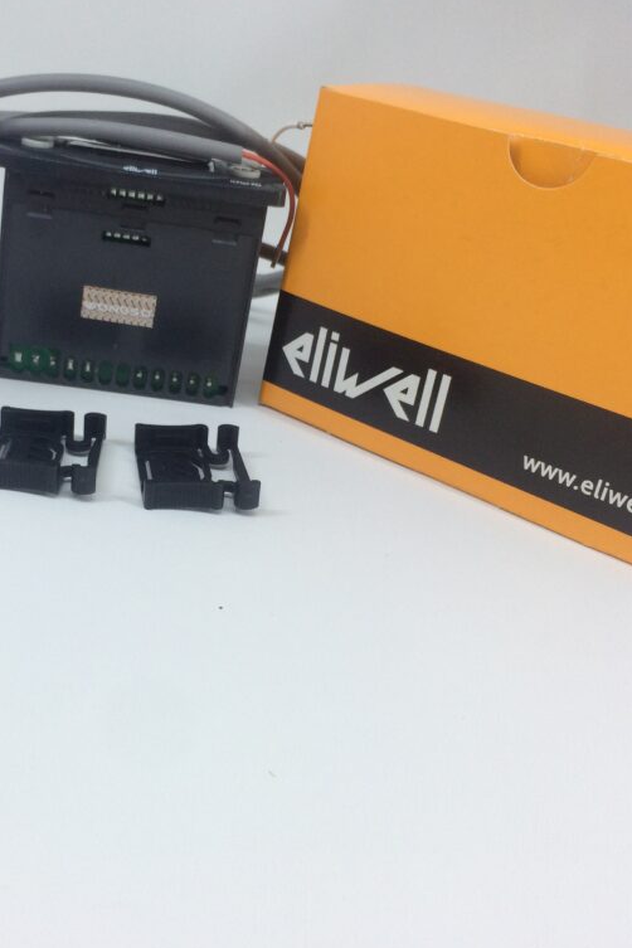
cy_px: 471
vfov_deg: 47.4
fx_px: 1080
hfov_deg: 32.1
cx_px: 171
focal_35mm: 41
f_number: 2.2
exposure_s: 1/100
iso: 50
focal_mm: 4.15
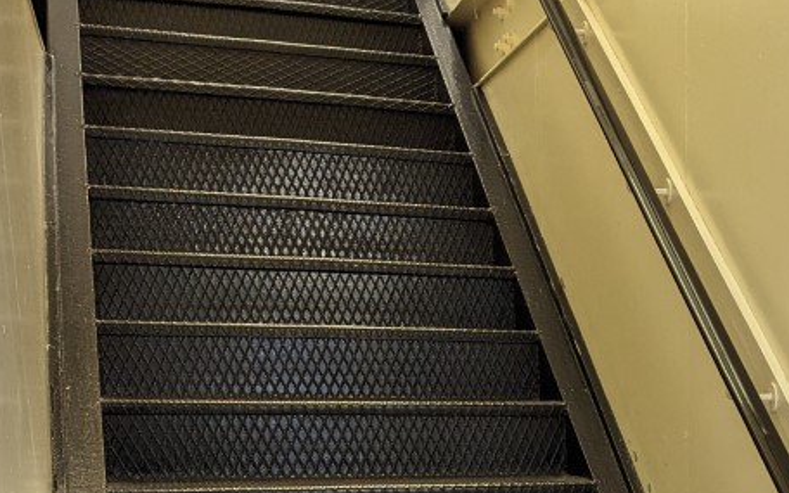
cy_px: 716
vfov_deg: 17.6
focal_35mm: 67
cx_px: 728
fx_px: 1441
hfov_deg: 29.2
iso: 118
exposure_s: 1/50
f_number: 1.85
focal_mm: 6.81
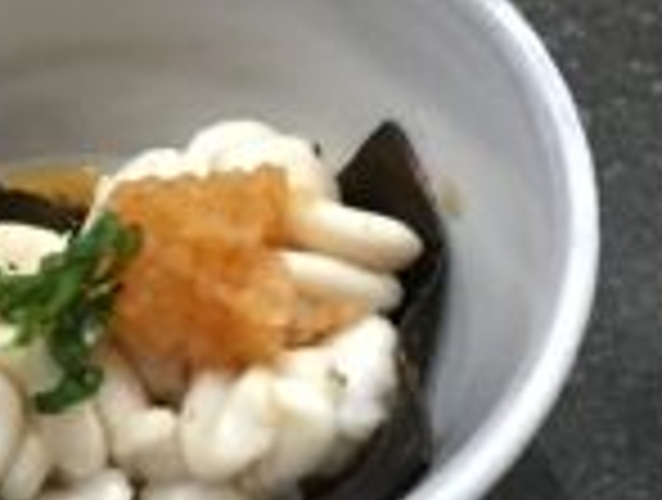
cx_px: 81
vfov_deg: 9.9
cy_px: 212
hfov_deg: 13.0
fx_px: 2895
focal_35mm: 151
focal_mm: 4.15
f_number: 2.2
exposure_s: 1/15
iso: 200
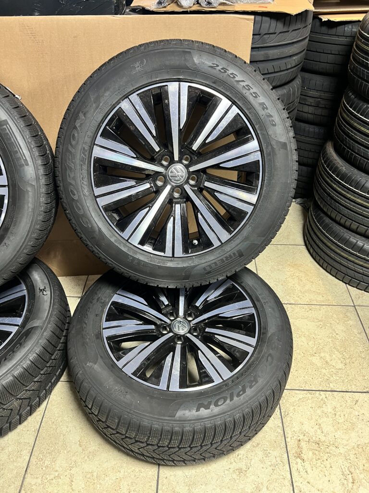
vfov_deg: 67.3
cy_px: 246
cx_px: 184
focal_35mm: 26
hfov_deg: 53.1
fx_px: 370
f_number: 1.5
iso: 200
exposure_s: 1/50
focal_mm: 5.7
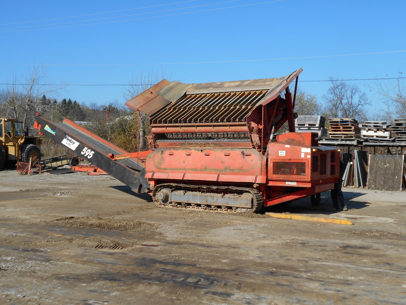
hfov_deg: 43.9
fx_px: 504
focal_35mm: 43
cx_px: 203
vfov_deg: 33.6
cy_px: 152
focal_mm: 7.7
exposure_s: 1/1000
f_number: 4.2
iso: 80
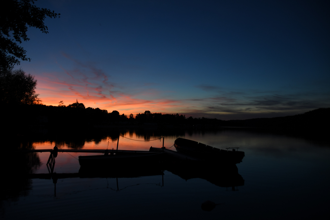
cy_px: 110
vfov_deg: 47.9
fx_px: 247
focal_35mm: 27
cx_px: 165
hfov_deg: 67.4
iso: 360
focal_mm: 18
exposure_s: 1/100
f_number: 4
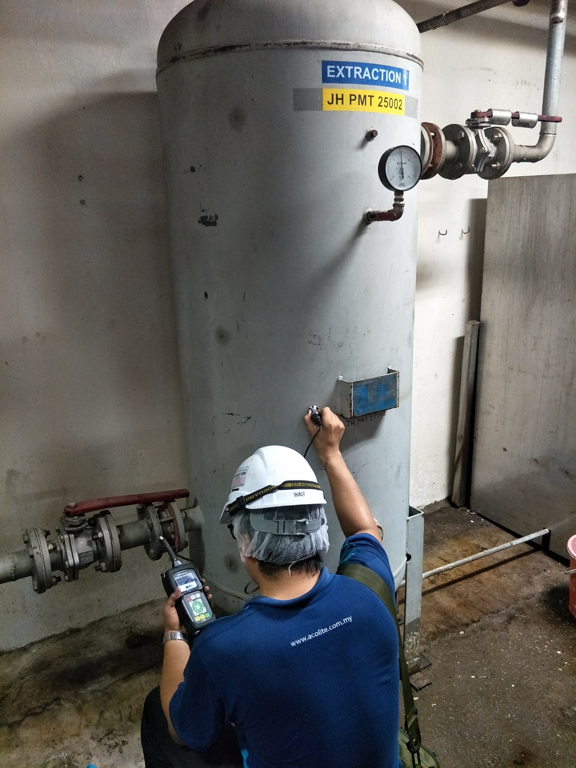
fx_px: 532
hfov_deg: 56.8
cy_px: 384
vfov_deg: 71.6
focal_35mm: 24
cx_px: 288
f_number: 1.7
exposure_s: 1/33
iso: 384
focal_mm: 4.1
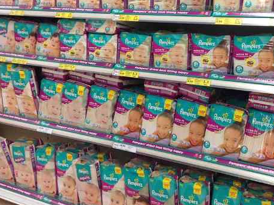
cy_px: 85
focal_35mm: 46
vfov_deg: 31.4
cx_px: 158
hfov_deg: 41.1
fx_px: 364
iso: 64
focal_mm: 4.12
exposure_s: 1/30
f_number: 2.4
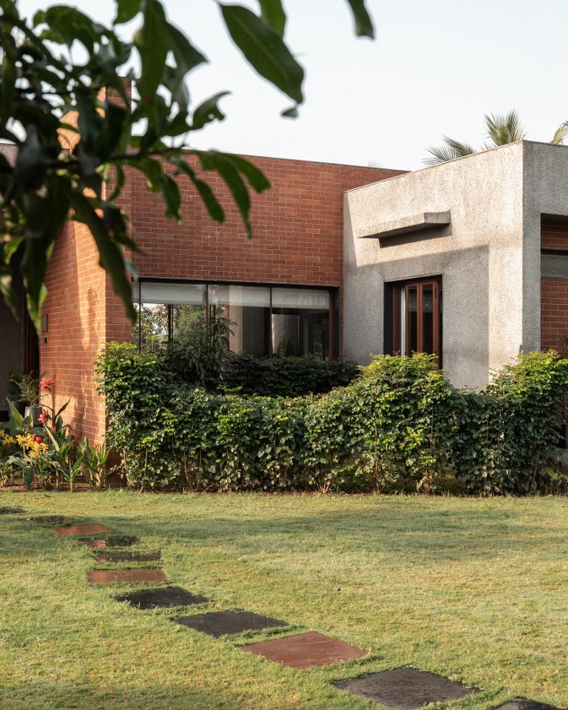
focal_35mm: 50
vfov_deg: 37.3
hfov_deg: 30.2
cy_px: 354
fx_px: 1050
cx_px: 339
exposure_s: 1/200
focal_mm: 35
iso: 400
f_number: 5.6
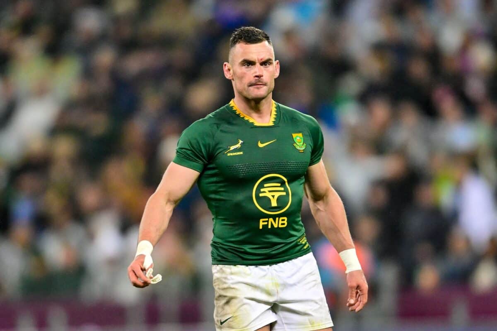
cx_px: 248
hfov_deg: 5.2
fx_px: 5522
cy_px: 166
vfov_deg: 3.4
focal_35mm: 400
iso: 1600
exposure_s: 1/1600
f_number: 2.8
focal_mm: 400
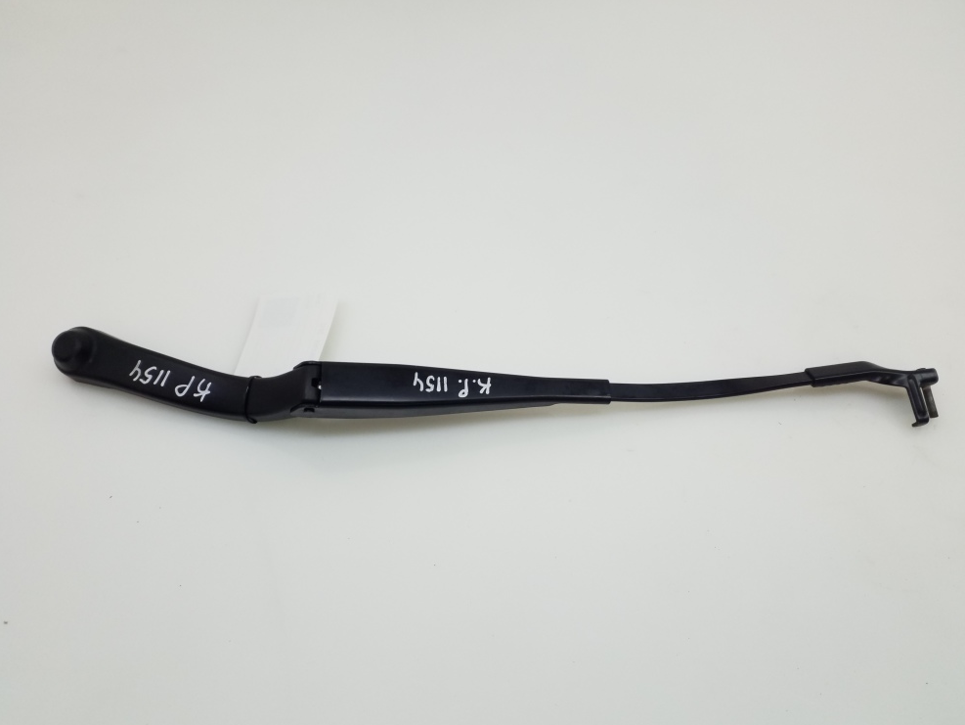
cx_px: 480
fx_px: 781
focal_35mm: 28
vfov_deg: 49.8
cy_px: 372
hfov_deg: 63.4
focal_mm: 3.6
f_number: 1.9
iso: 64
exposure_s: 1/50
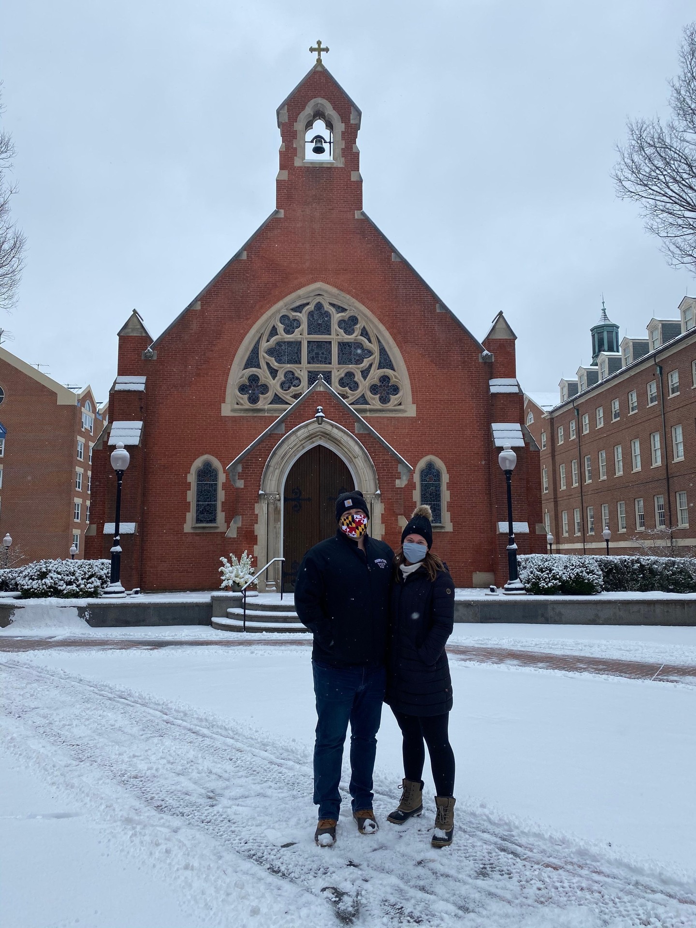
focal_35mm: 26
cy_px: 464
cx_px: 348
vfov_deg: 67.3
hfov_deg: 53.1
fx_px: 697
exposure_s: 1/927
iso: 32
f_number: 1.8
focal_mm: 4.25
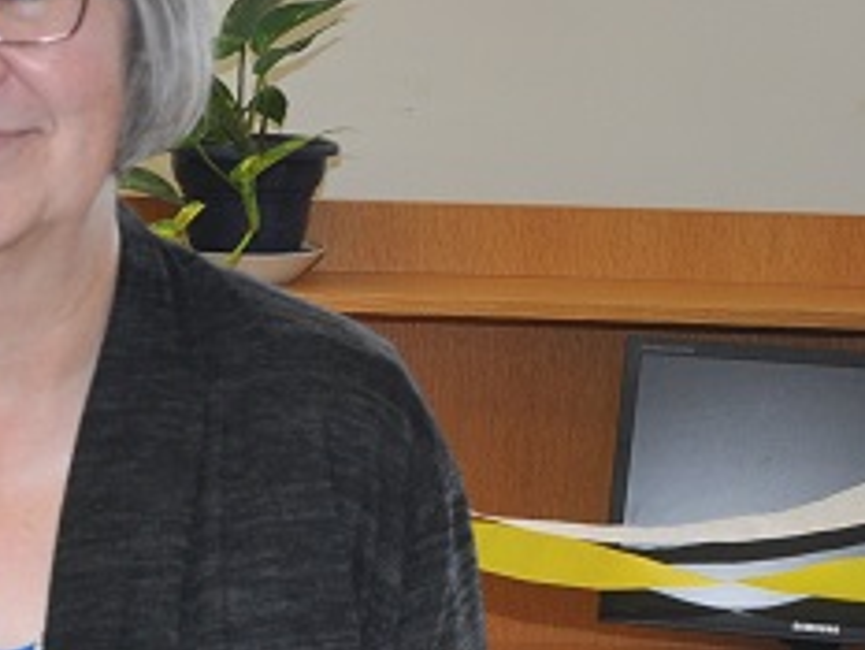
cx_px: -219
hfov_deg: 16.4
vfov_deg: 12.4
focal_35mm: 114
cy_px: 943
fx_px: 2850
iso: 400
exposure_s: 1/125
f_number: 5.6
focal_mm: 18
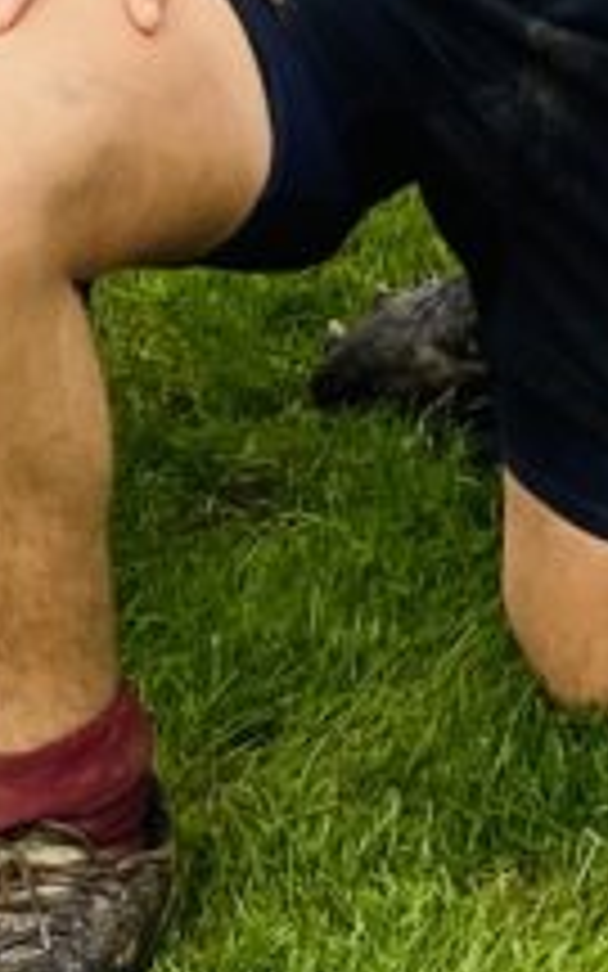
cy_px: -693
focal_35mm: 196
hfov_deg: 6.0
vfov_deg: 10.2
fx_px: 5196
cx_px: 2031
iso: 32
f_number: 1.8
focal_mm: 4.25
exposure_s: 1/256
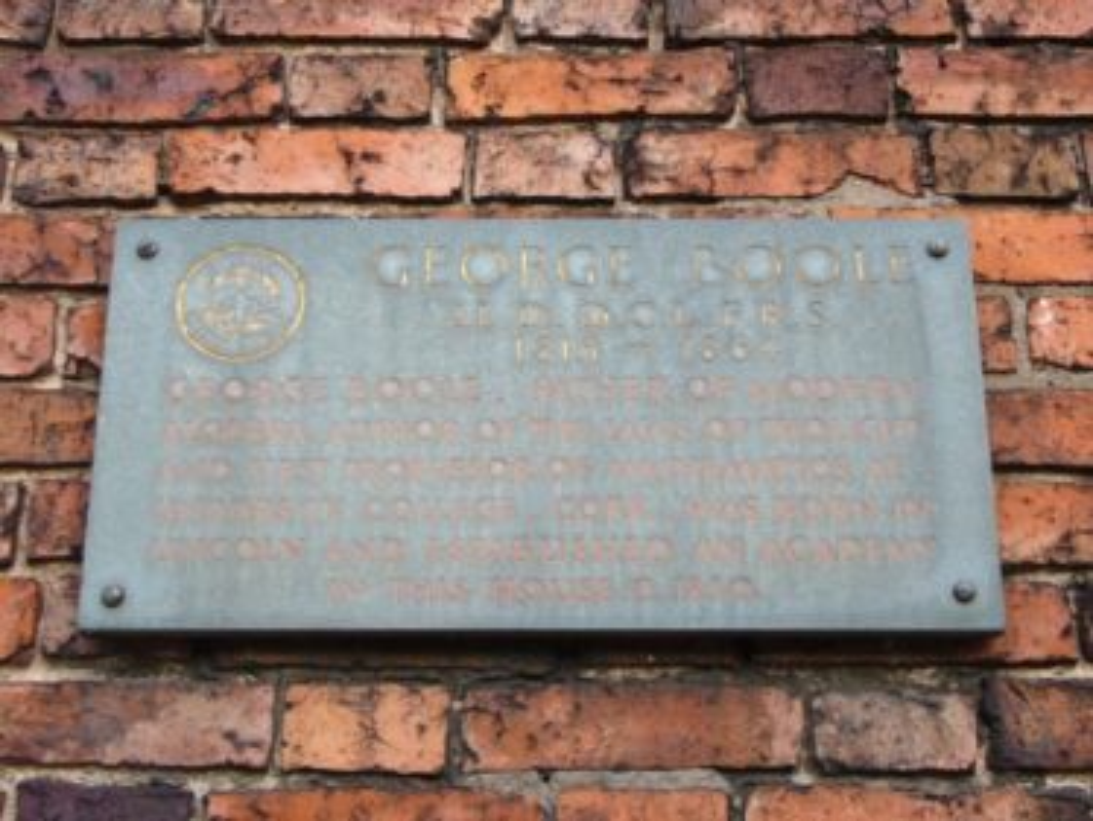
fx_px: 1991
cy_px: 410
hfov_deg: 30.7
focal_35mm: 63
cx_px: 546
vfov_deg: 23.3
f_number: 4.1
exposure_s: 1/60
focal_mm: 10.3
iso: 80
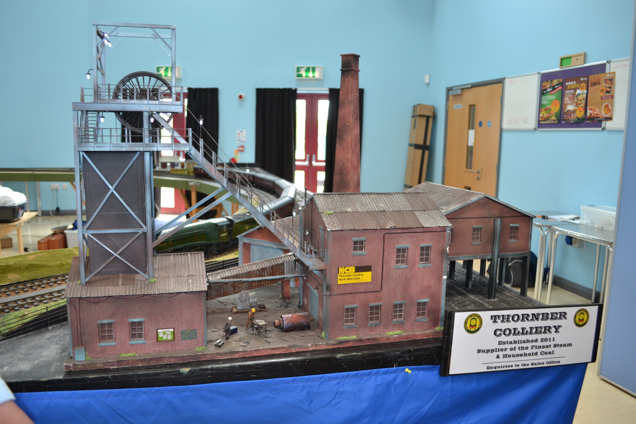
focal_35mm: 27
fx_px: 477
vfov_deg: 47.9
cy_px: 212
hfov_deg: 67.4
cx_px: 318
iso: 400
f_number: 4
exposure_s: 1/60
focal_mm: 18
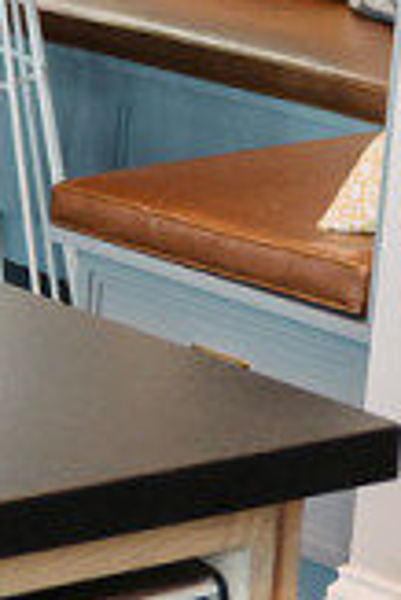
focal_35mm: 198
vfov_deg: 10.4
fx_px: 3301
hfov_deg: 6.4
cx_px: -776
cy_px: 287
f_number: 4
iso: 800
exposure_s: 1/125
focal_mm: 28
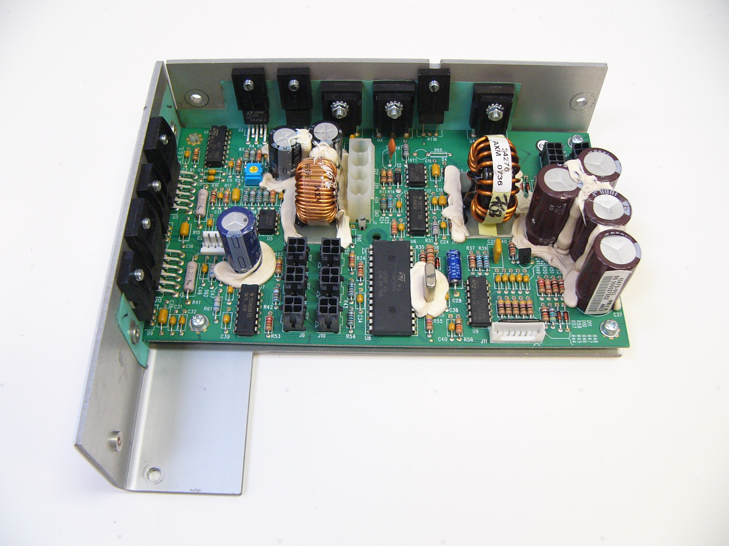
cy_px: 273
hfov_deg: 51.4
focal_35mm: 36
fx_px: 758
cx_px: 364
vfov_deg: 39.7
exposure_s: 1/30
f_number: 2.8
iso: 150
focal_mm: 6
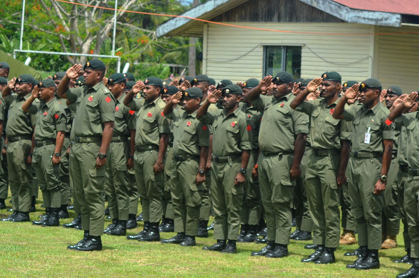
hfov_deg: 13.3
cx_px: 265
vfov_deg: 8.8
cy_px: 199
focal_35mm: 155
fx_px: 1802
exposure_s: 1/500
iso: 110
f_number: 5.6
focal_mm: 70
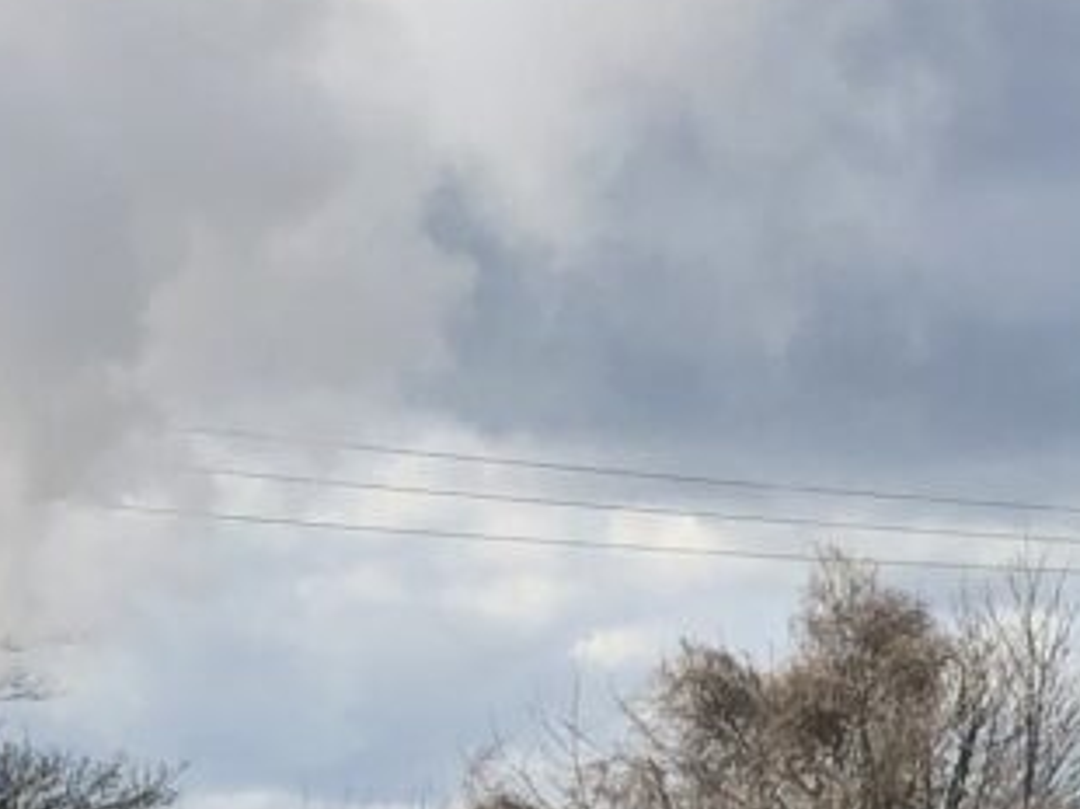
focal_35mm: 185
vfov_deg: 7.6
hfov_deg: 10.6
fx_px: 5767
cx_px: 122
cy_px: 1789
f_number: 1.8
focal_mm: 3.99
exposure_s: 1/2525
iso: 20
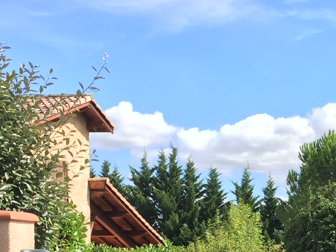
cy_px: 302
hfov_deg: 21.4
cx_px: 362
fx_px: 844
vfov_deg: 16.3
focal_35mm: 87
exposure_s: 1/1236
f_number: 2.2
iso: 32
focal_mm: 4.15
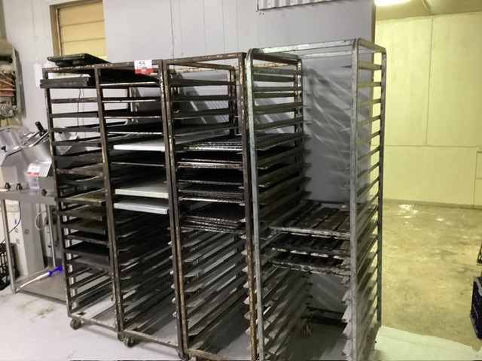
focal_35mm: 31
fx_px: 432
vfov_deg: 45.4
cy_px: 180
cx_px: 241
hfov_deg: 58.4
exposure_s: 1/20
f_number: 2.4
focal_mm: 3.3
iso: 640
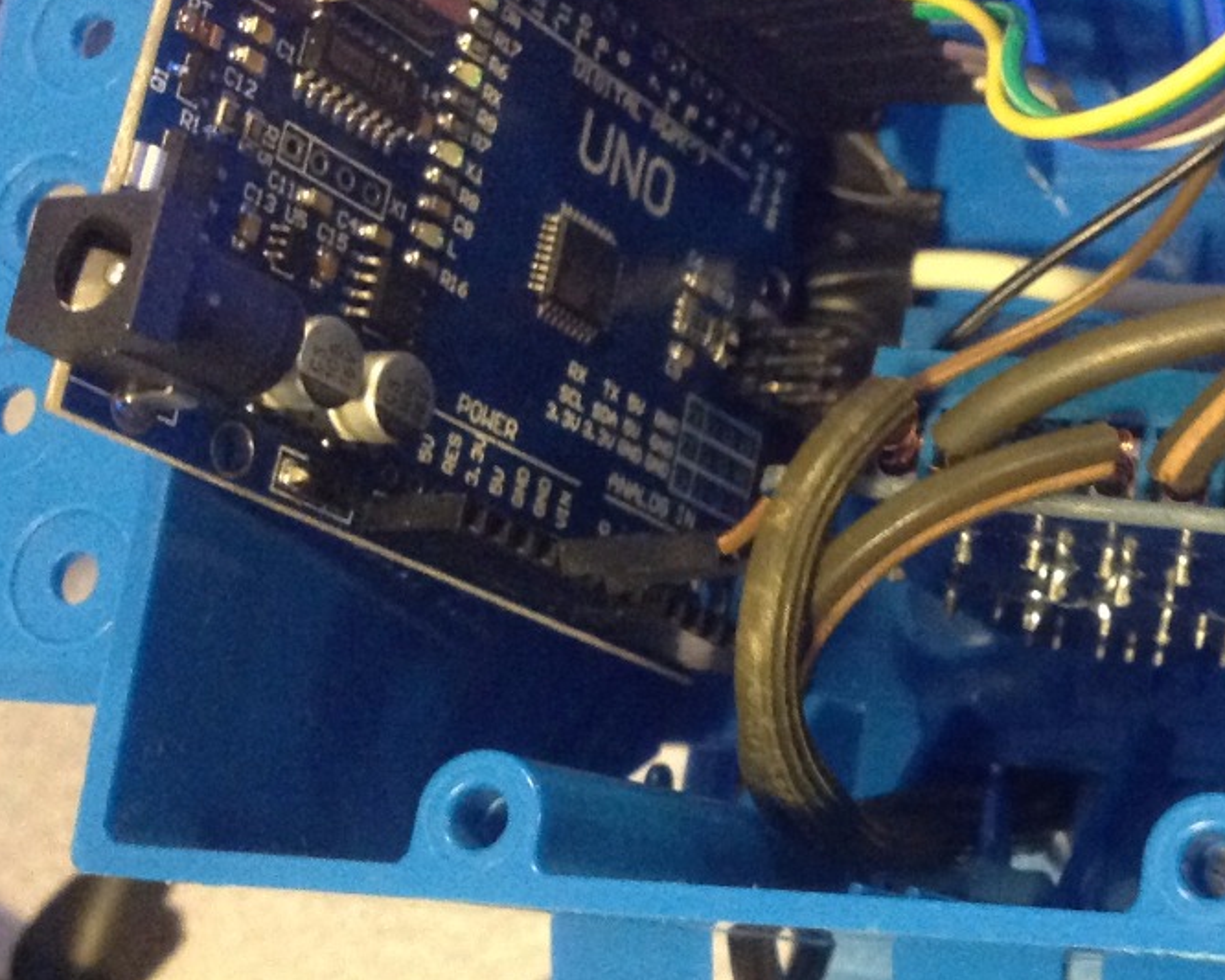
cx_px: 1268
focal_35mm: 74
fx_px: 2683
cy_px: 524
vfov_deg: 20.7
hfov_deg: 24.4
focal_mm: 4.28
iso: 500
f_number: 2.4
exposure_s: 1/15
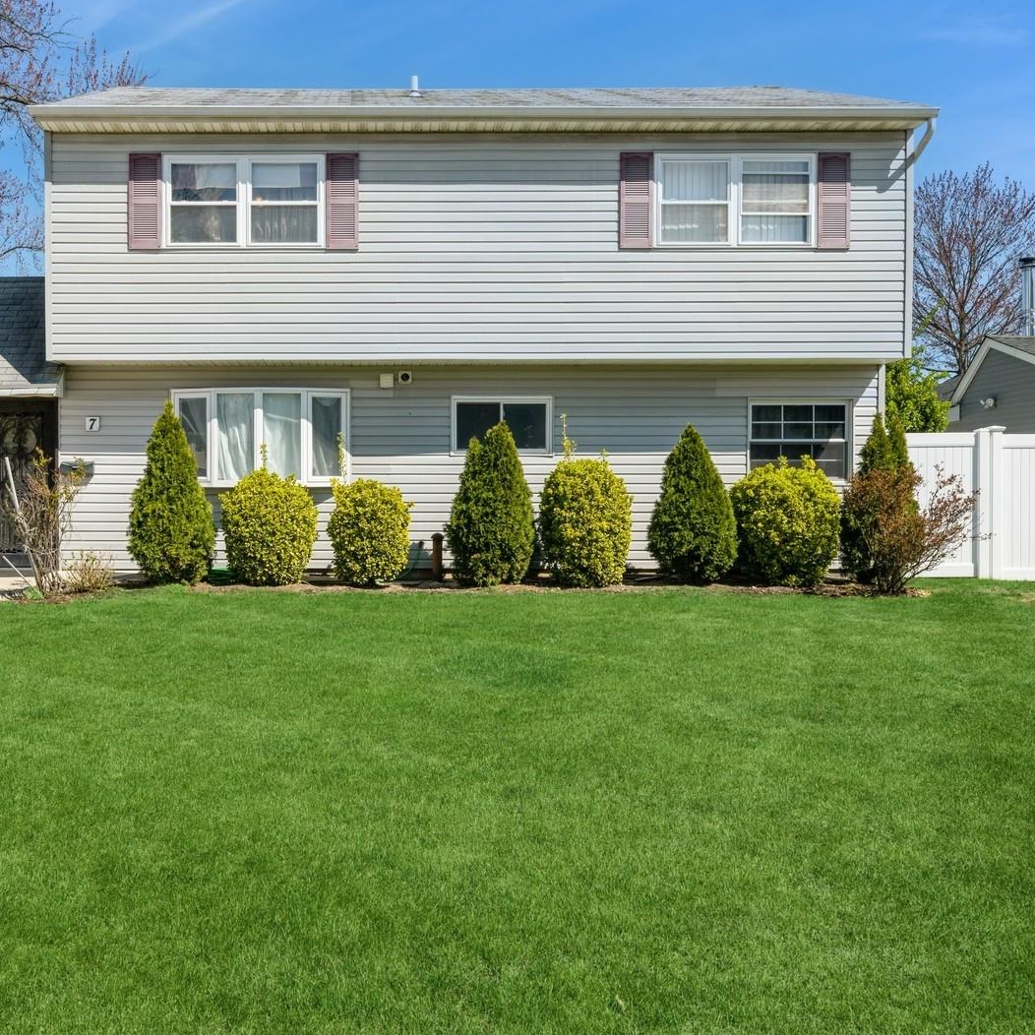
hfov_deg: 51.7
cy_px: 521
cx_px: 354
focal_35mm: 31
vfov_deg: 52.5
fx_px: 1049
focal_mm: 24
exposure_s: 1/640
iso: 400
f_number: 11
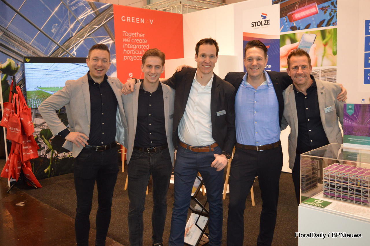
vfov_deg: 38.3
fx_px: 354
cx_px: 185
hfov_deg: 55.1
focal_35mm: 34
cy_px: 123
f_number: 3.8
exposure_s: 1/200
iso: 2000
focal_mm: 23
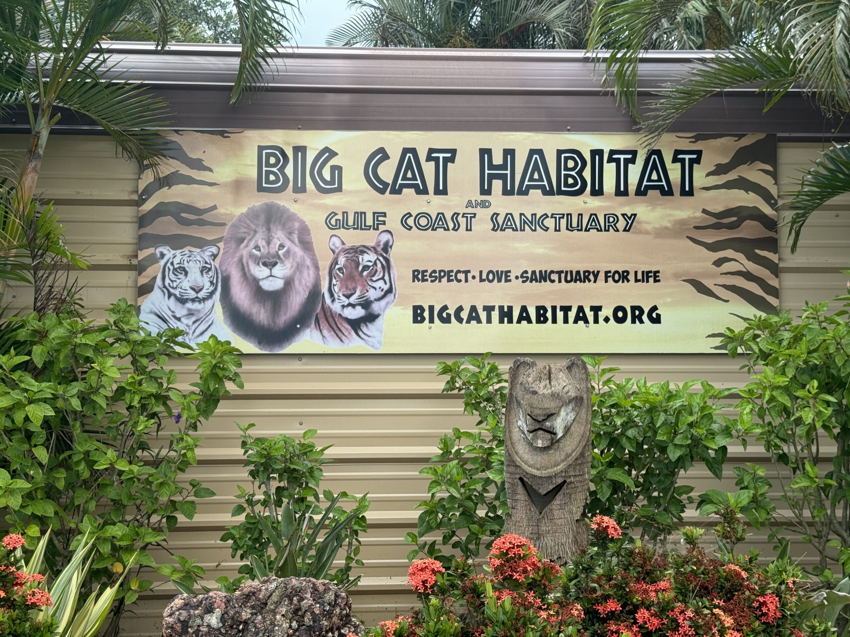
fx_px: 1179
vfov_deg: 30.3
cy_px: 318
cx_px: 425
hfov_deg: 39.7
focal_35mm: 48
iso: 64
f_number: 1.78
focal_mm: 6.76
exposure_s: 1/1133
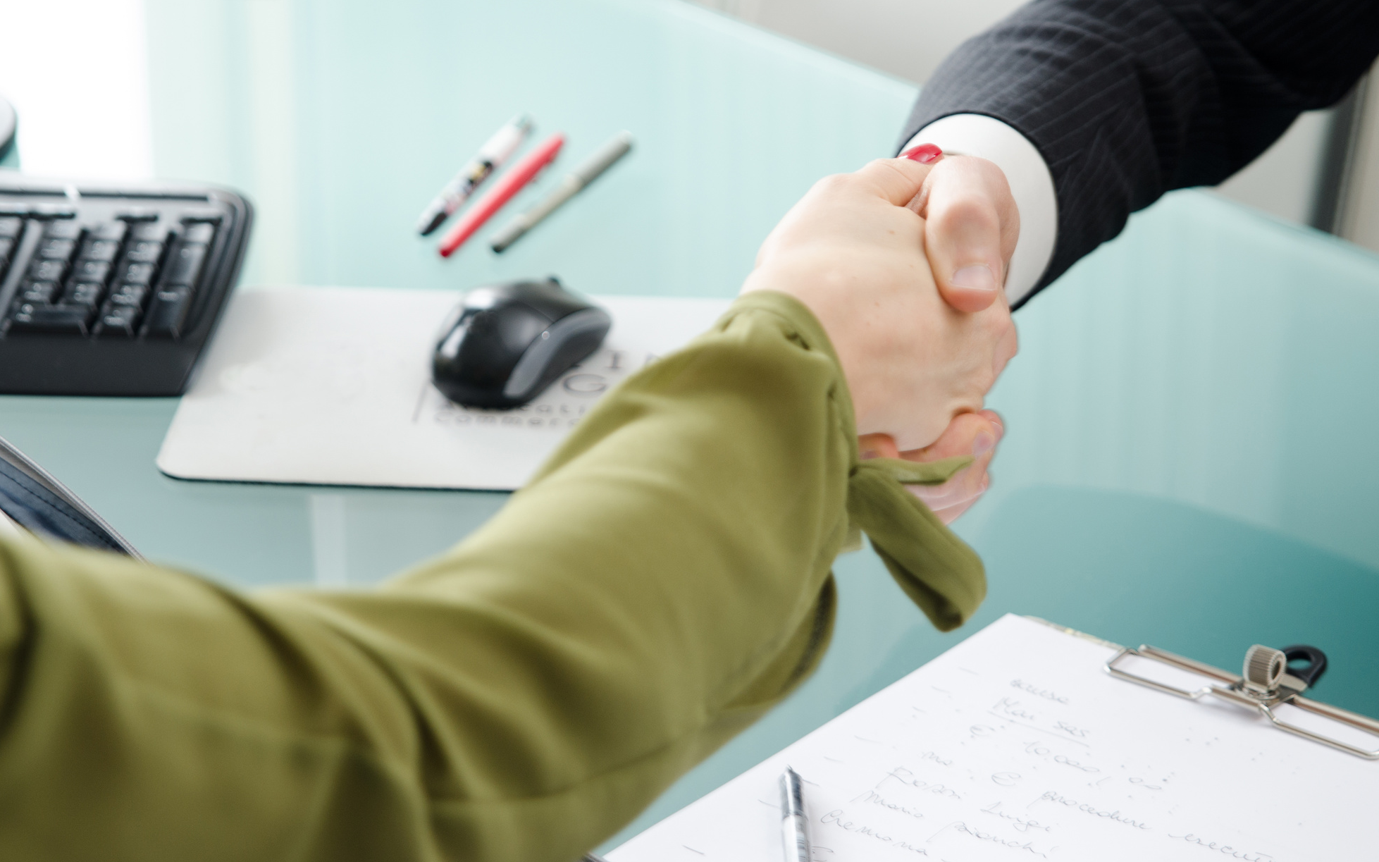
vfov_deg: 10.2
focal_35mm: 129
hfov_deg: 16.2
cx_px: 633
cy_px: 334
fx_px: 4848
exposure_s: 1/40
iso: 200
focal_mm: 70
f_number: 3.5
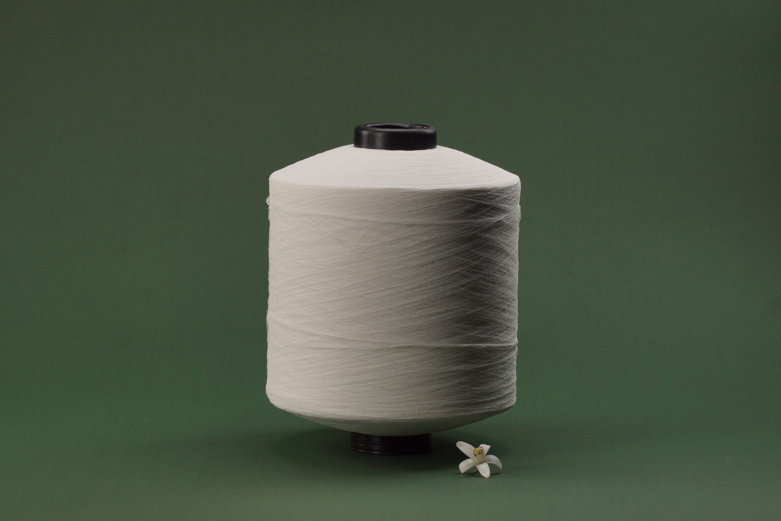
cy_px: 260
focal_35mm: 150
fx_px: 3255
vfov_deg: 9.2
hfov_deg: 13.7
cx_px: 390
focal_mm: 100
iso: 200
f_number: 9
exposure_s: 1/200
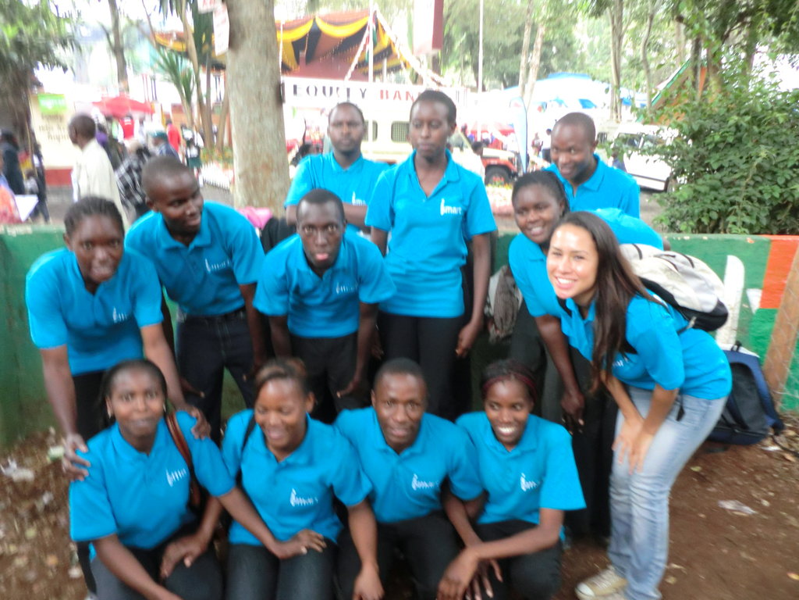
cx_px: 400
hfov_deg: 65.3
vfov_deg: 51.4
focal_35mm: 27
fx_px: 623
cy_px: 300
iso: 200
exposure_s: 1/60
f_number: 3.2
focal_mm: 4.9
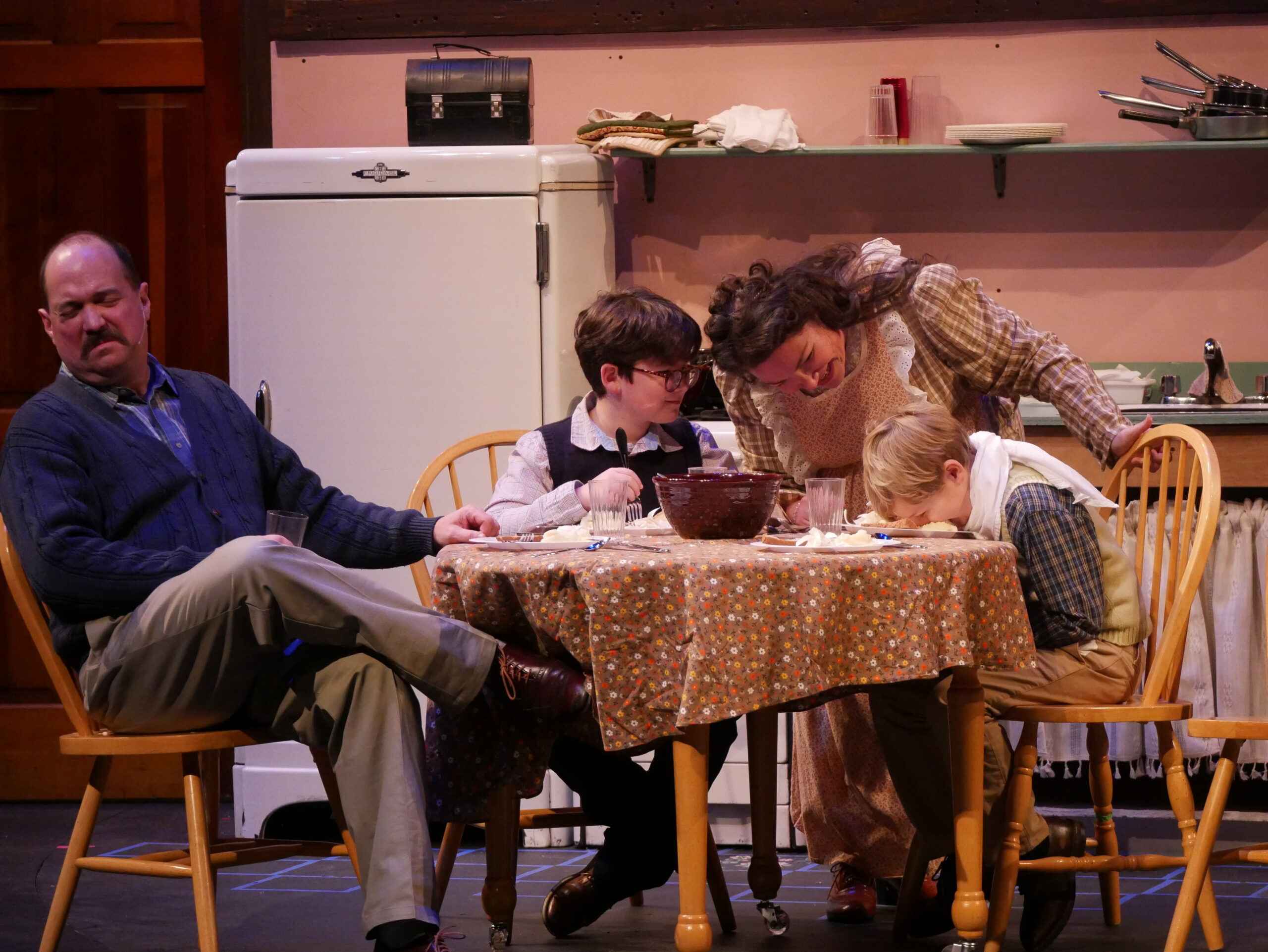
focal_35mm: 152
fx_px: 5570
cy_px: 476
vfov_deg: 9.8
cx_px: 634
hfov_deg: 13.0
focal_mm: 76
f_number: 5.1
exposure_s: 1/200
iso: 3200
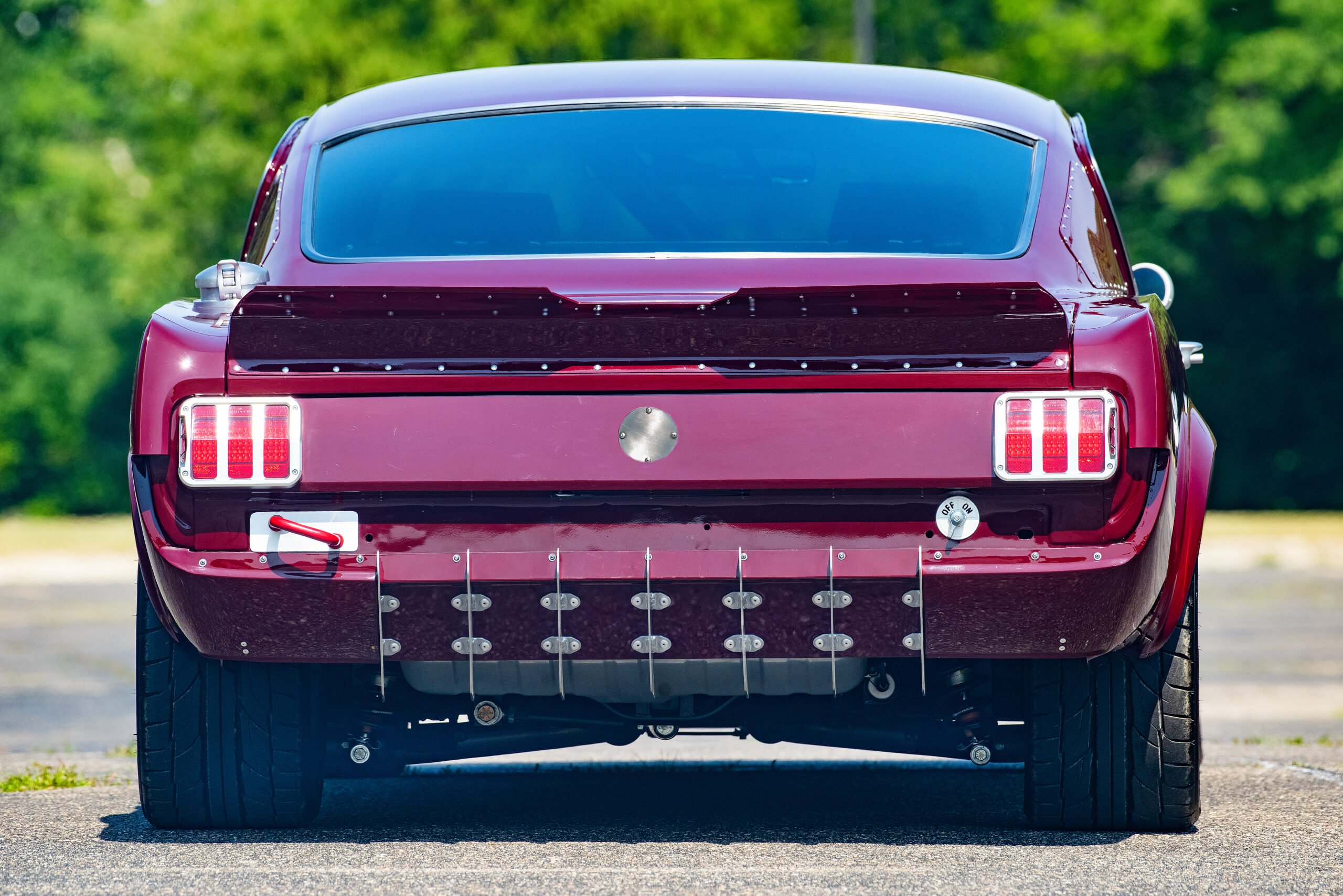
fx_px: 12315
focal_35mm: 330
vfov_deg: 4.2
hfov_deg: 6.2
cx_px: 672
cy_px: 448
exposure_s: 1/400
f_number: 7.1
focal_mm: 330
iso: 800
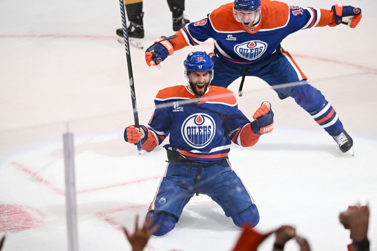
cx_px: 188
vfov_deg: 3.4
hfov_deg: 5.2
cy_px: 126
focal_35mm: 400
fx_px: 4189
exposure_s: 1/1000
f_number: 4.5
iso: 1600
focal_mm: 400
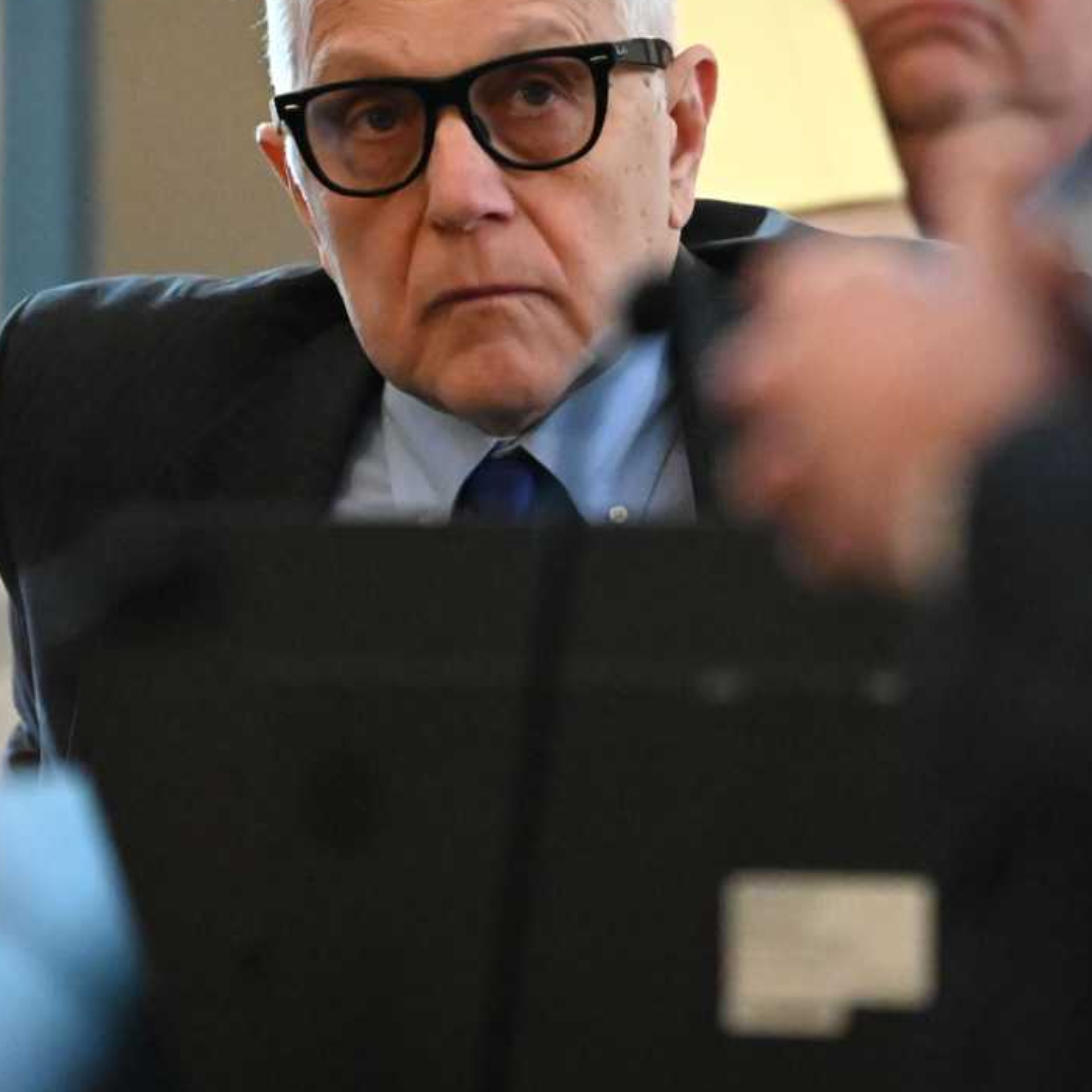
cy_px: 365
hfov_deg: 3.5
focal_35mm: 495
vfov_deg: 3.5
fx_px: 17667
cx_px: 752
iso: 16000
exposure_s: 1/800
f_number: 2.8
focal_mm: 200
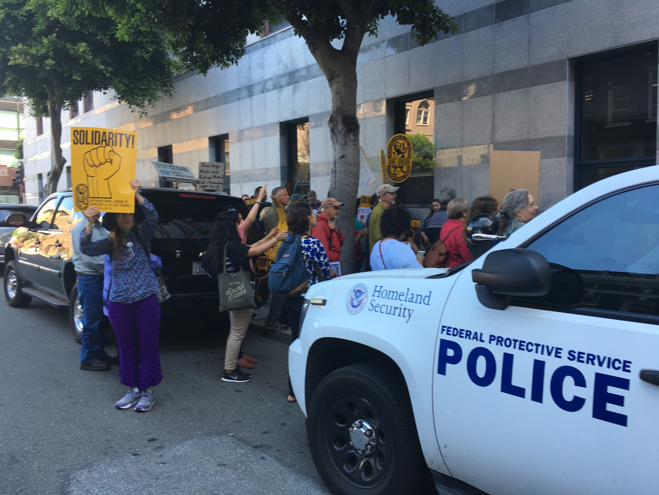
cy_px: 248
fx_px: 552
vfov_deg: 48.2
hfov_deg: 61.7
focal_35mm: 29
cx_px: 330
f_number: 2.2
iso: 32
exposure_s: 1/120
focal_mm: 4.15
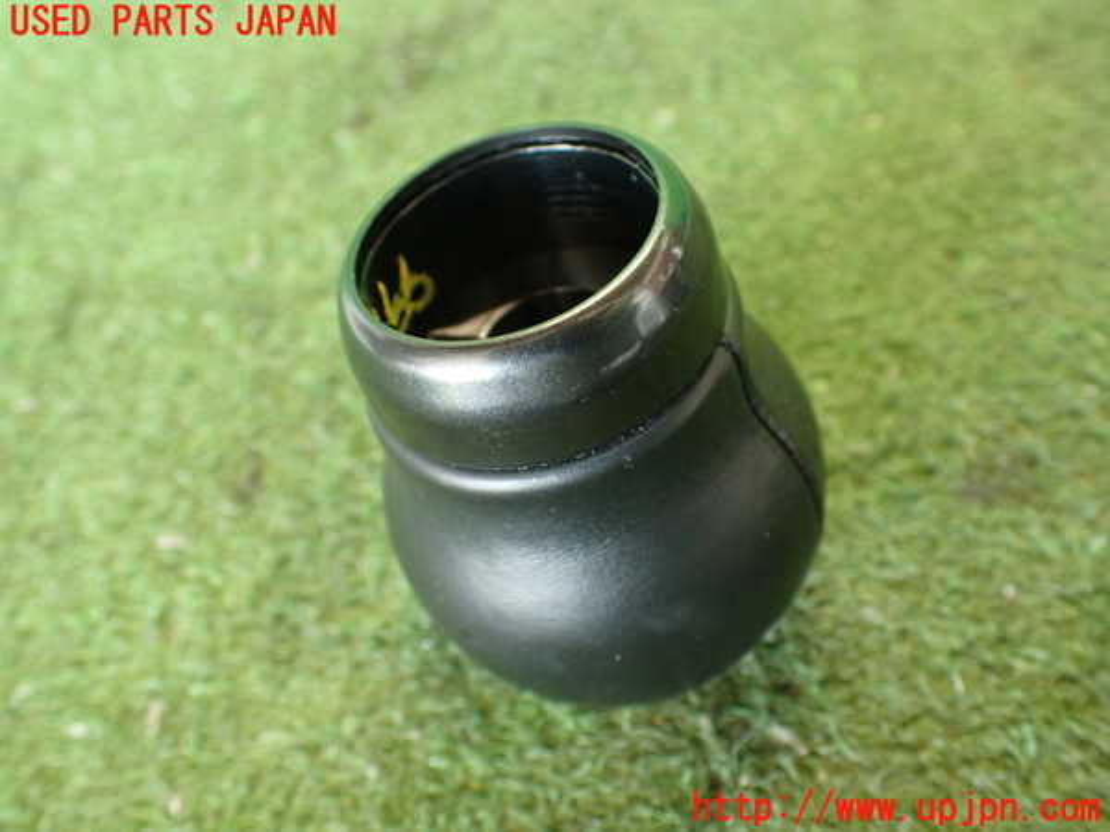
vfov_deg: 44.2
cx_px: 555
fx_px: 1026
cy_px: 416
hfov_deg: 56.8
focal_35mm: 32
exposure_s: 1/30
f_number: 2.4
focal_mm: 5.79
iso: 500
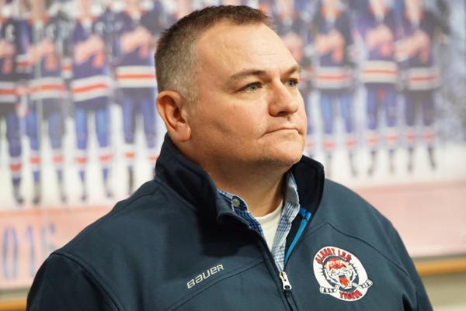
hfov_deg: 8.6
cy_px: 156
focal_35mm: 240
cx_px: 233
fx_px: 3109
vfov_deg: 5.7
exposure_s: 1/80
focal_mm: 160
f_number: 2.8
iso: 5000
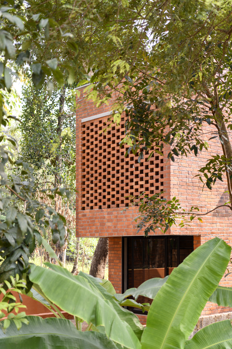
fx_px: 532
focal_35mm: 55
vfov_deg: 36.2
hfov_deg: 24.6
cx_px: 116
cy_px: 174
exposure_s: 1/250
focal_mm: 55
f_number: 2.8
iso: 100
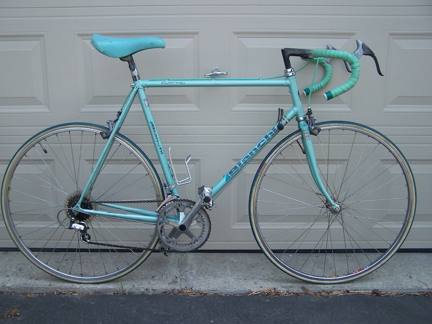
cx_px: 216
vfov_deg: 37.7
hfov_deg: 49.0
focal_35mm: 38
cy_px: 162
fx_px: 474
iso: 80
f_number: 2.8
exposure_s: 1/320
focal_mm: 6.3
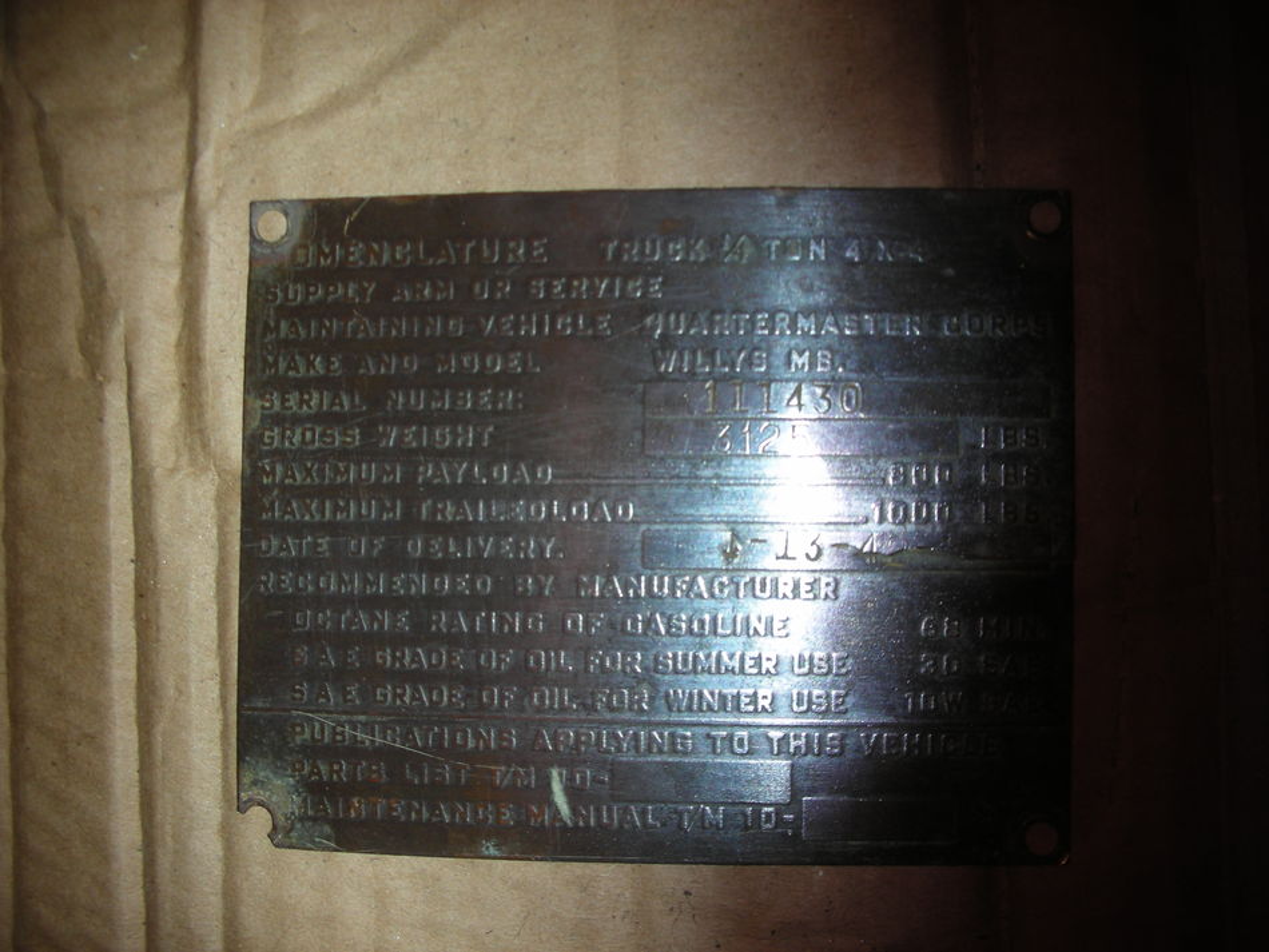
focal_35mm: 35
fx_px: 1283
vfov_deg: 40.7
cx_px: 634
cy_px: 476
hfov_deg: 52.6
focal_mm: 5.8
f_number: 3
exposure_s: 1/60.1
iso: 50
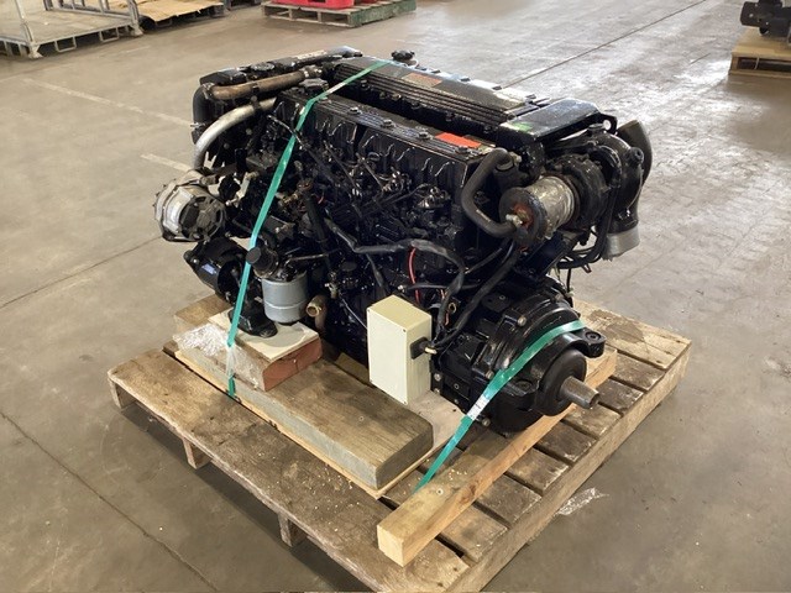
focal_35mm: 31
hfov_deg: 58.4
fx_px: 708
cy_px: 296
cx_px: 396
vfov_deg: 45.4
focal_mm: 3.3
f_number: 2.4
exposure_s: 1/50
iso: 250
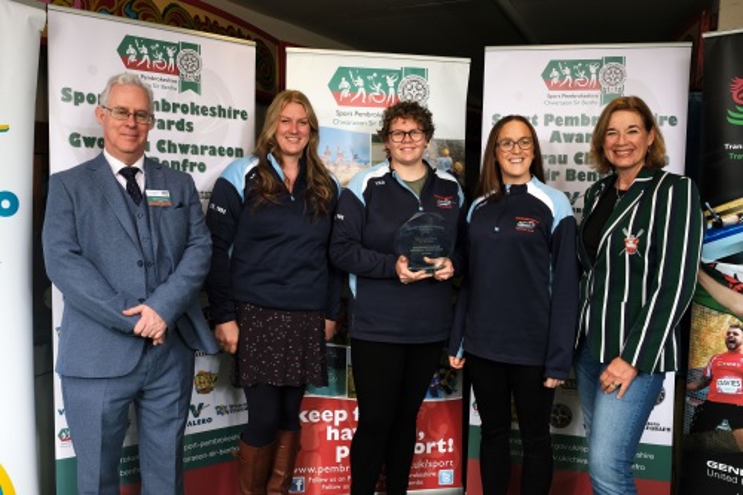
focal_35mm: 30
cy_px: 248
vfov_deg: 43.6
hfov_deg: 61.9
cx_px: 372
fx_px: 619
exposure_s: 1/60
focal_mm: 20
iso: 400
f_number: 8
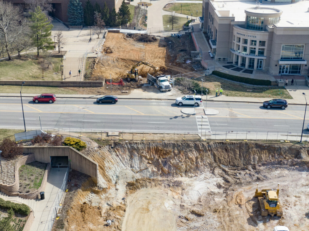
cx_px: 154
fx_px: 428
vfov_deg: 30.3
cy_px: 116
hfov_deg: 39.7
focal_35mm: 48
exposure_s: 1/500
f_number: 3.8
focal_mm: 8.6
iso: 100
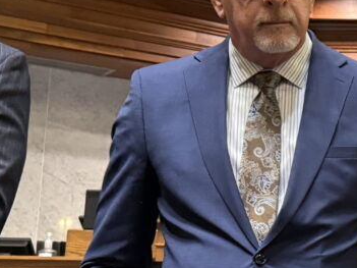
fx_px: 1083
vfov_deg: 14.1
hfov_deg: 17.1
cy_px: 133
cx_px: 517
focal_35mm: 105
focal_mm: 6.76
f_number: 1.78
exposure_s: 1/60
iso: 640
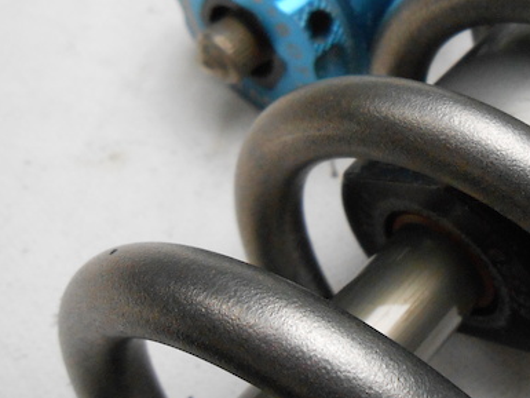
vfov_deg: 26.8
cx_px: 405
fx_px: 827
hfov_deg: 34.7
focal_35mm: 54
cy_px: 116
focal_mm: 4.6
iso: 400
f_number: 3.5
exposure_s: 1/250
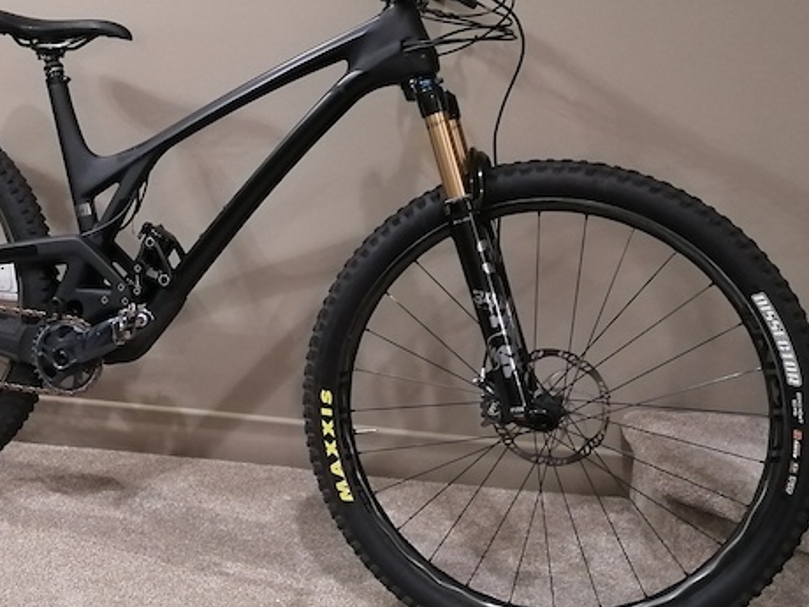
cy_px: 267
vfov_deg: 30.8
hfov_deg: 39.6
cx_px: 230
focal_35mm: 47
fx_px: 1098
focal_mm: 3.62
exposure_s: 1/20
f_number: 1.8
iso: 500
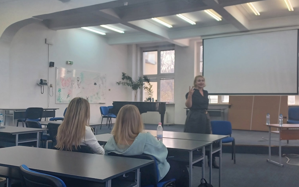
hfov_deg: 55.1
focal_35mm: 35
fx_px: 285
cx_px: 170
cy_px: 94
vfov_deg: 36.3
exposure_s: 1/50
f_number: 1.8
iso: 125
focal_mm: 4.6
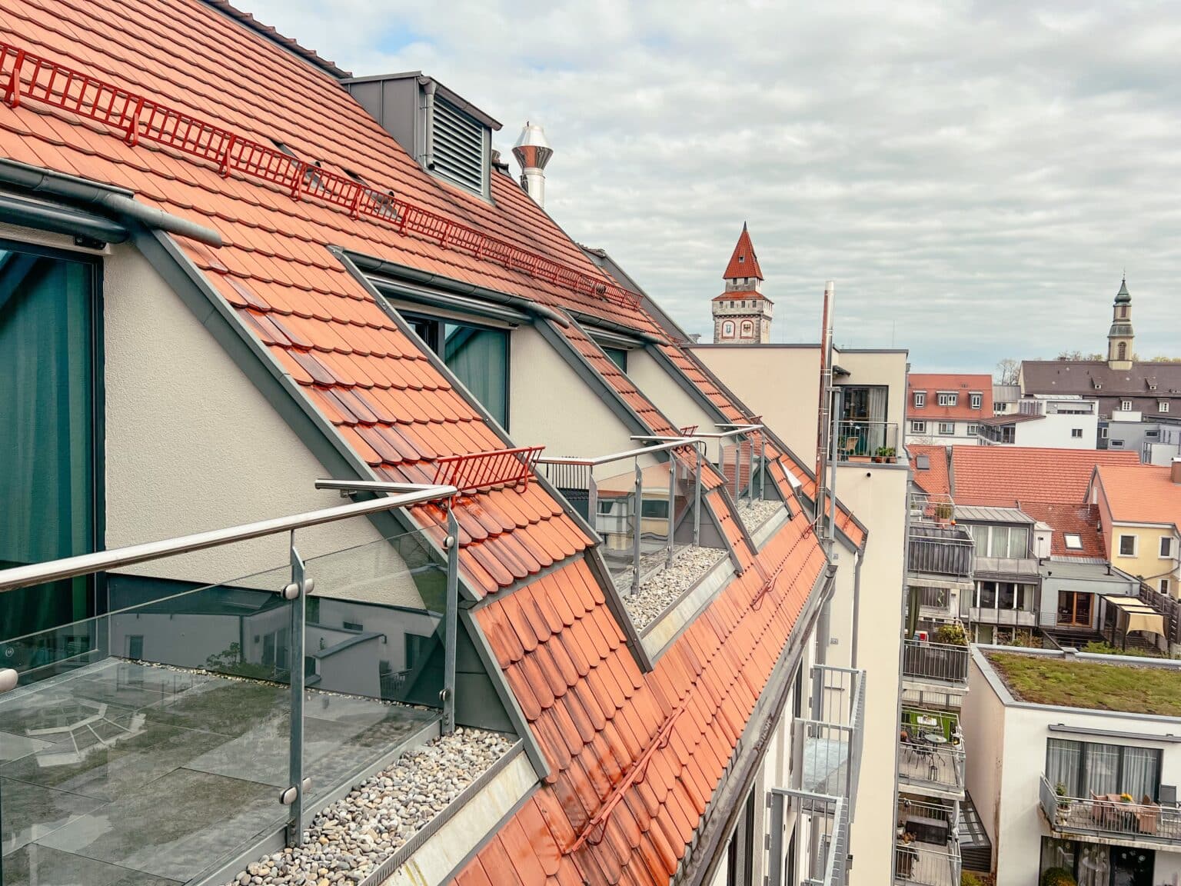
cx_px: 590
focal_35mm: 26
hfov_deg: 67.3
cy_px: 443
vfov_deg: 53.1
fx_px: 887
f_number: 1.5
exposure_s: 1/2700
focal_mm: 5.7
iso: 50
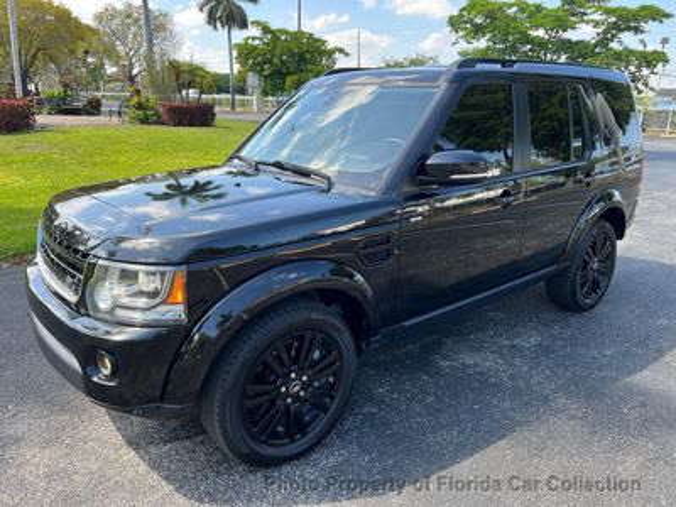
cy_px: 254
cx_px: 338
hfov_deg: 67.3
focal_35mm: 26
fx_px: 508
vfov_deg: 53.1
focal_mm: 5.7
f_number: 1.5
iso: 50
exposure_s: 1/683
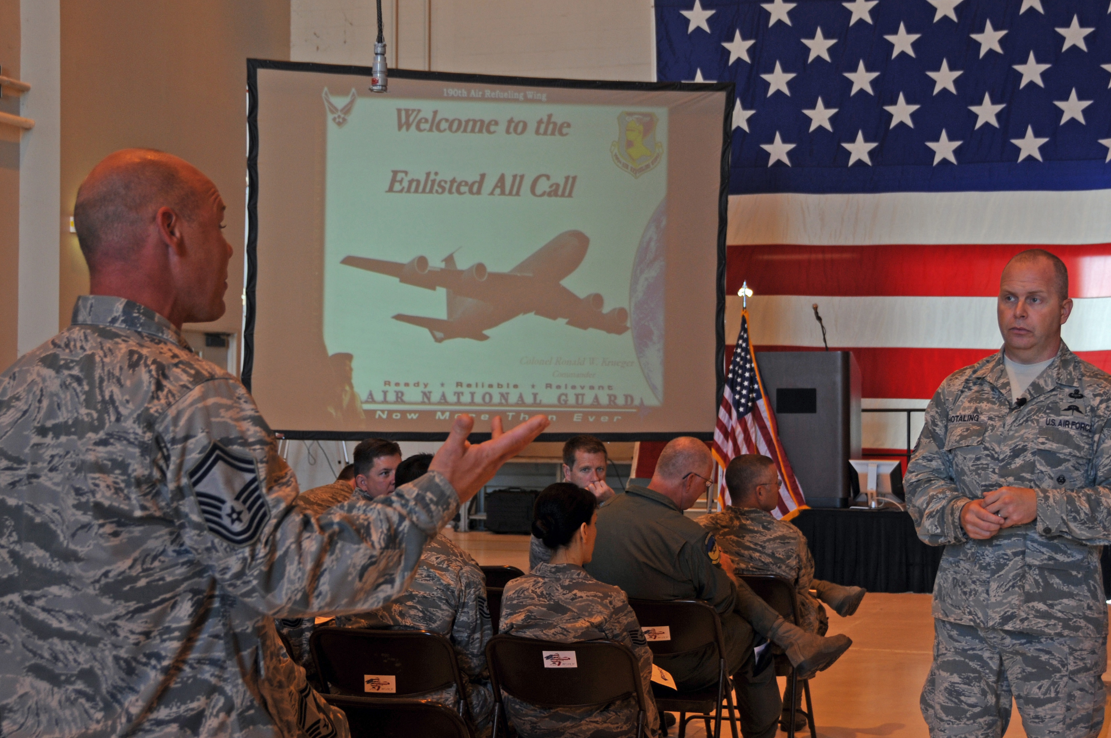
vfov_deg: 22.7
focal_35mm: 60
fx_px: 1838
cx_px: 645
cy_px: 331
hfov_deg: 33.6
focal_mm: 31
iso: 200
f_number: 4
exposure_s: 1/60
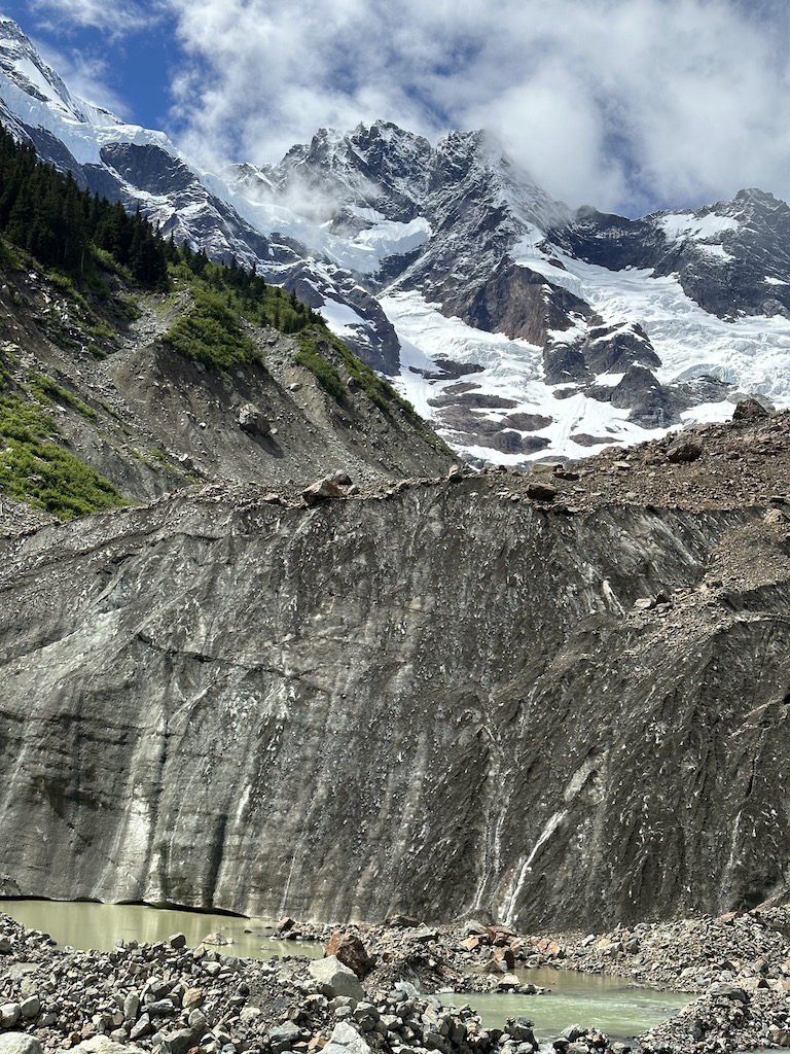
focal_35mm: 48
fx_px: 1461
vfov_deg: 39.7
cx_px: 395
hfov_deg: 30.3
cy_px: 527
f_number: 1.78
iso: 64
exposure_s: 1/6211
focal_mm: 6.86
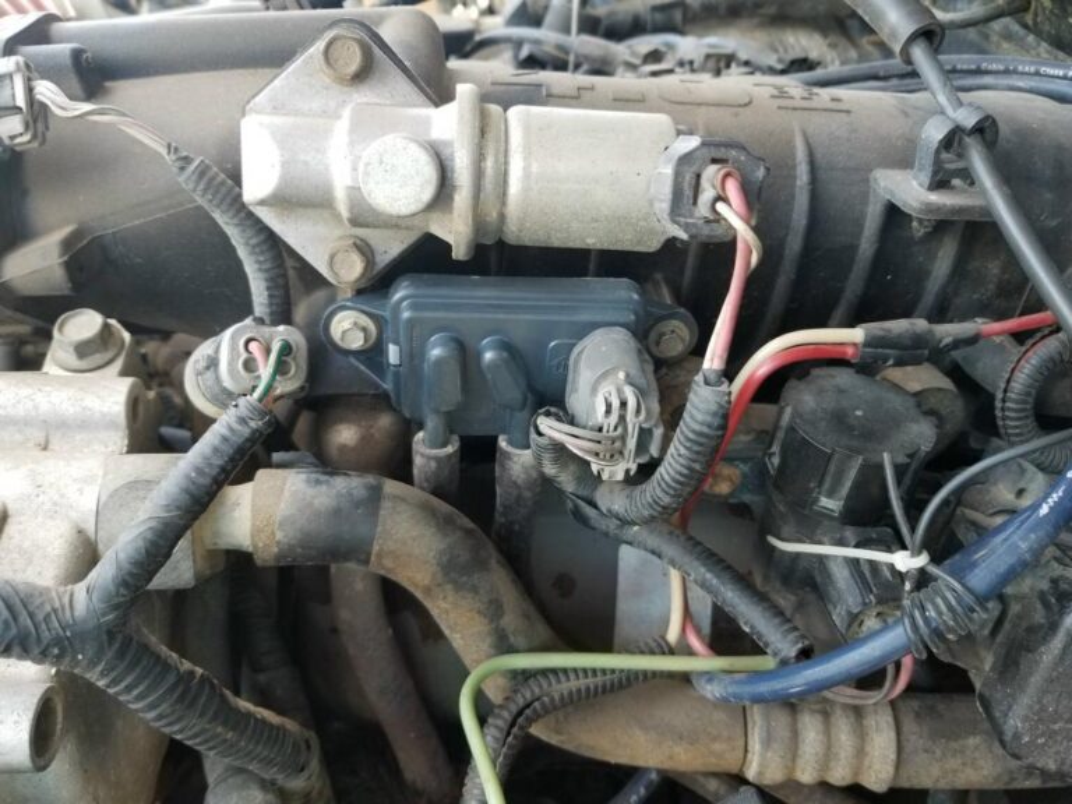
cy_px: 402
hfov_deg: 67.3
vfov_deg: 53.1
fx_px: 805
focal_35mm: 26
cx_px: 536
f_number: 1.7
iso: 64
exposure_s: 1/60
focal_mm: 4.25
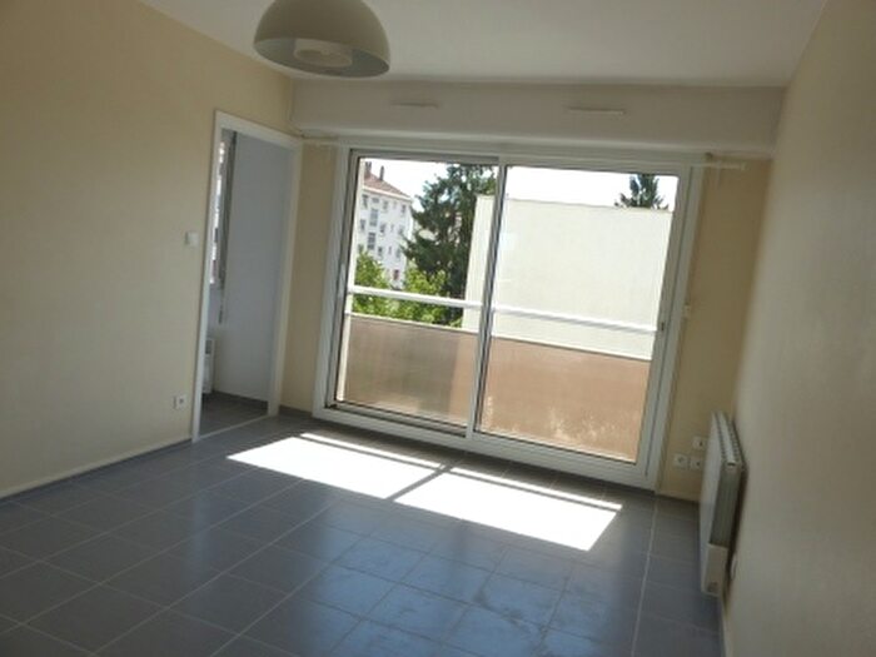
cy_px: 328
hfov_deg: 67.3
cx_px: 438
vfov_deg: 53.1
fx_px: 658
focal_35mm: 26
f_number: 4
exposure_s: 1/320
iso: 100
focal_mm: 4.5
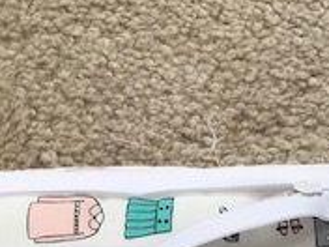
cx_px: 118
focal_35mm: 102
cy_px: 346
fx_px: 969
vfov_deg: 13.8
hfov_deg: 19.2
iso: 20
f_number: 1.8
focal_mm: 3.99
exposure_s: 1/171
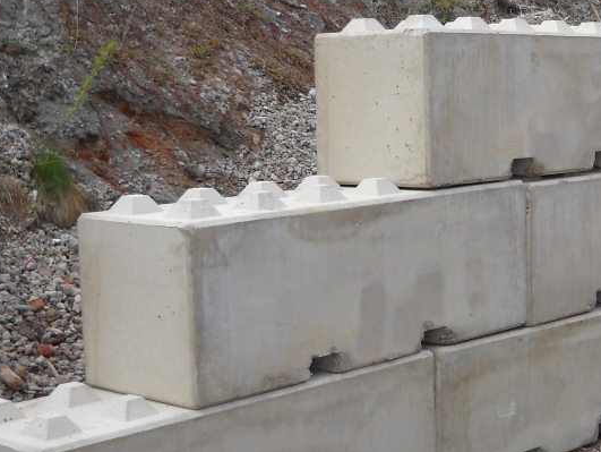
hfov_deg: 24.3
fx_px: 1373
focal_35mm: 79
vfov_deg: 18.7
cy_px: 221
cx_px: 490
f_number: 5.5
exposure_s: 1/184
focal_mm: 6.72
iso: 64
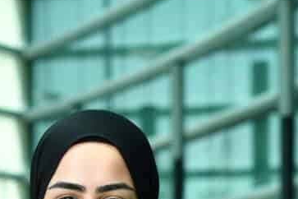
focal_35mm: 222
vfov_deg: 5.9
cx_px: 117
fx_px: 1838
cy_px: 501
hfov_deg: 9.3
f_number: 2.8
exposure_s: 1/500
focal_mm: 42
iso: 125
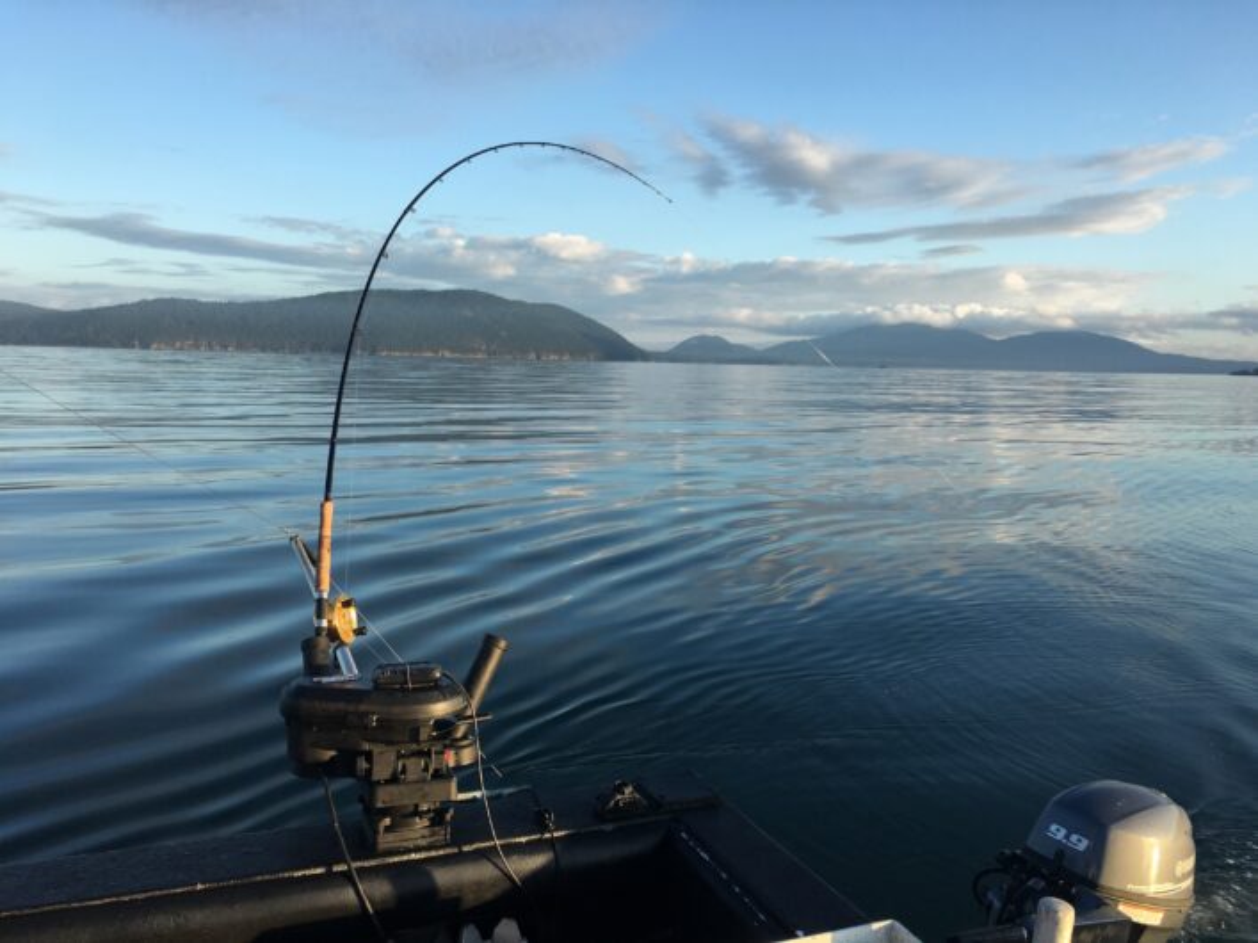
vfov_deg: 48.2
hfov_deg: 61.7
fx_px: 1054
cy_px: 472
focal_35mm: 29
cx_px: 629
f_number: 2.2
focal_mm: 4.15
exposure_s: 1/541
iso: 25
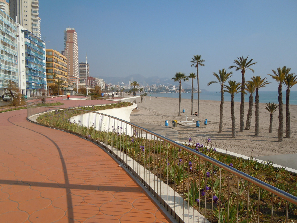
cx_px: 148
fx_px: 257
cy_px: 112
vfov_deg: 46.8
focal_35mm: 30
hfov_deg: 60.0
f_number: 7
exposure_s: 1/500
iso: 100
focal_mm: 5.4
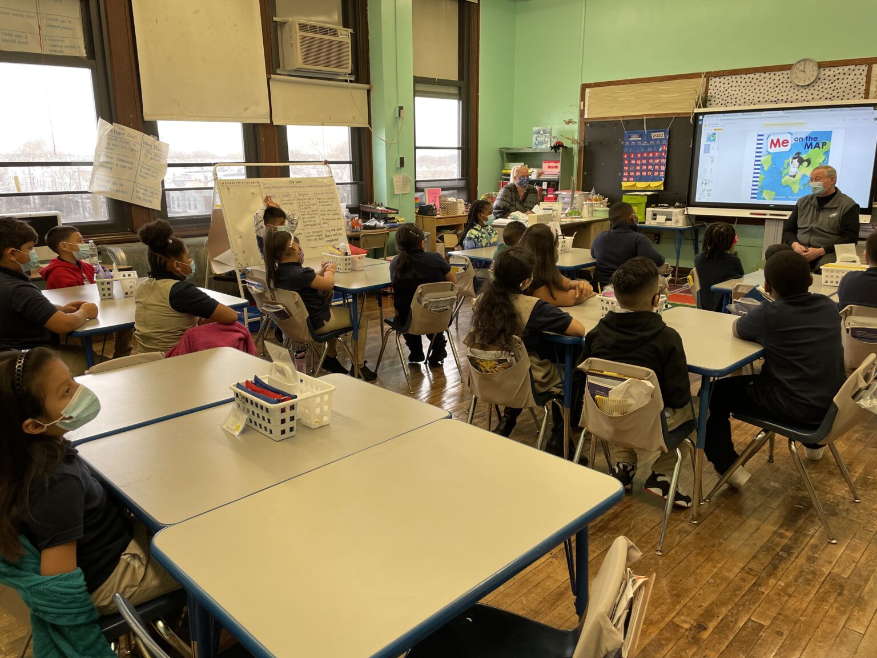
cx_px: 438
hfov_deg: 67.3
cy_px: 329
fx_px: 659
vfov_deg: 53.1
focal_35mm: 26
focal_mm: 4.2
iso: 125
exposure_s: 1/120
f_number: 1.6
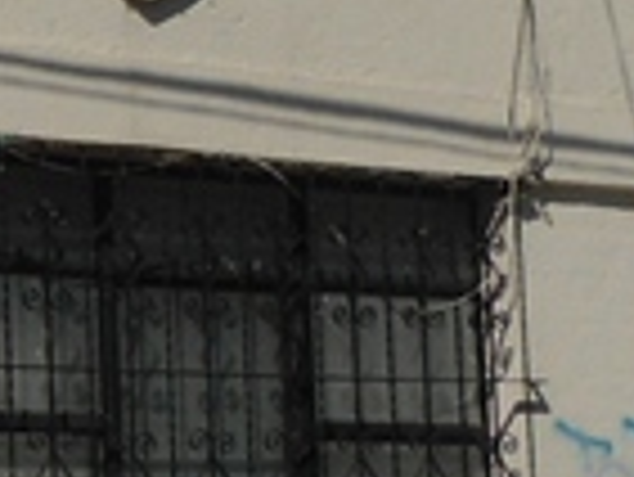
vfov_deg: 7.9
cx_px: -90
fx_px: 3465
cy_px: 266
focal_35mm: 189
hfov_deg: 10.3
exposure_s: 1/640
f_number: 8
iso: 80
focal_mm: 4.7
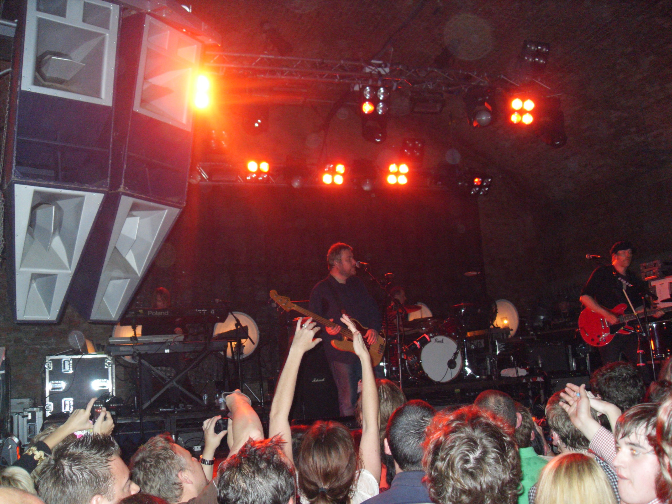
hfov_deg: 54.0
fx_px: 660
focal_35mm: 34
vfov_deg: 41.8
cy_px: 252
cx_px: 336
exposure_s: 1/45
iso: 400
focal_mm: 6.3
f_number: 2.8
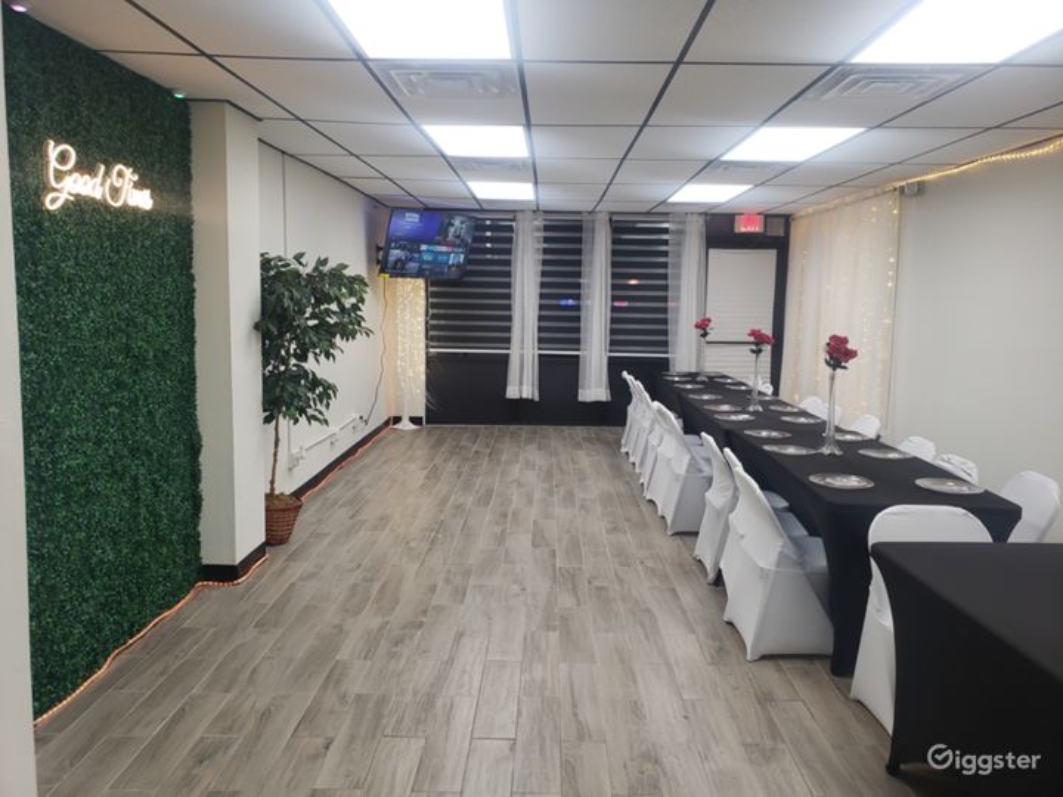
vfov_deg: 53.1
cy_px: 398
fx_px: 798
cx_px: 532
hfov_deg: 67.3
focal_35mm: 26
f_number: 2.4
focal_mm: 4.3
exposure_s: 1/50
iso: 100
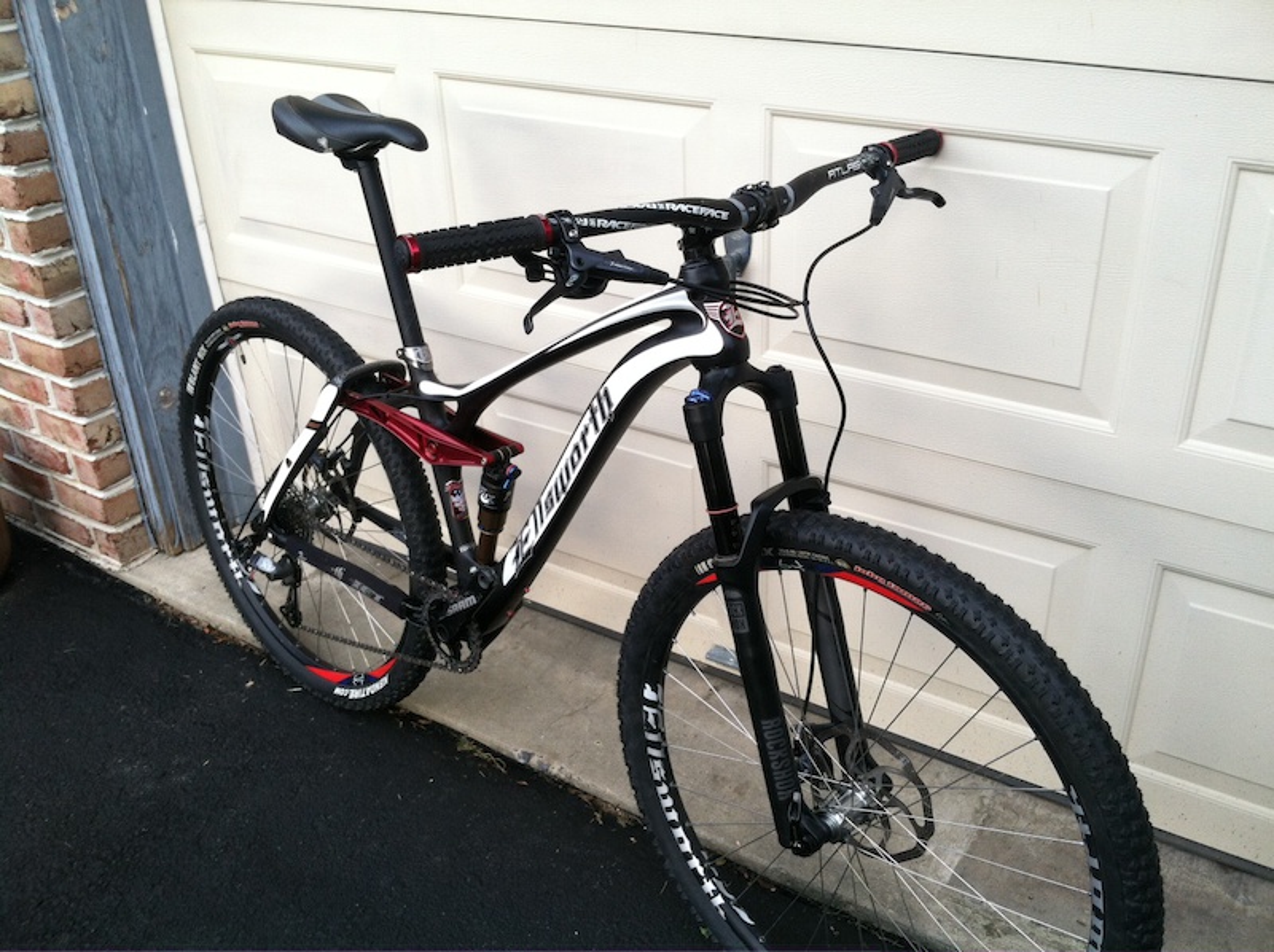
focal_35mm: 35
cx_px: 637
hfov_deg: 52.7
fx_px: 1287
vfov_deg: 40.6
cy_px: 476
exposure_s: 1/180
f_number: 2.8
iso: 80
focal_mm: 3.85
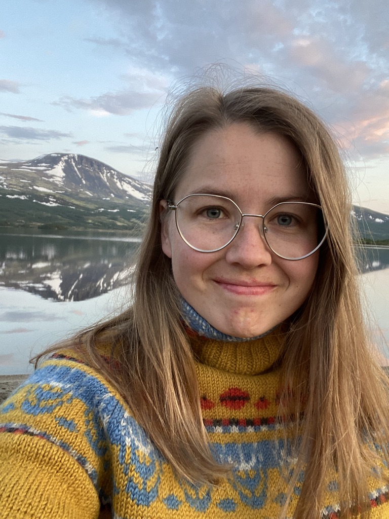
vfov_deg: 60.0
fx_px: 450
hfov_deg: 46.8
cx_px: 194
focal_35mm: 30
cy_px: 260
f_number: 2.2
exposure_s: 1/60
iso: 200
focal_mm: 2.71
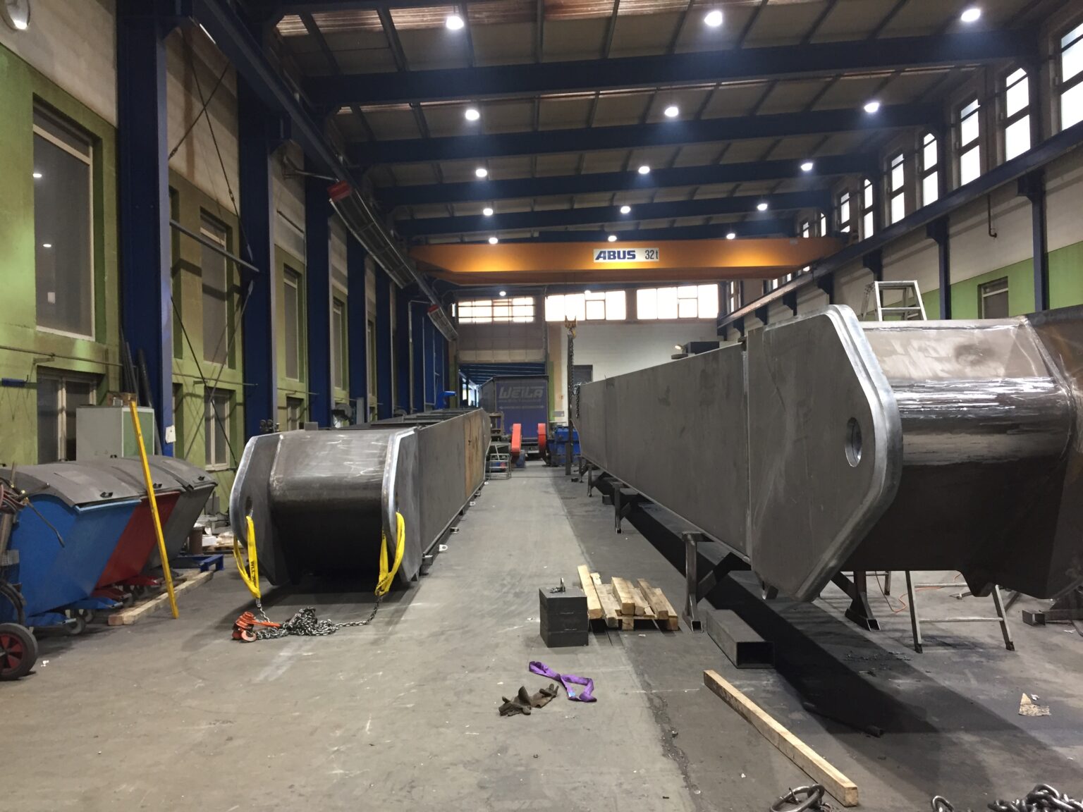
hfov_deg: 61.7
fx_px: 907
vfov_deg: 48.2
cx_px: 542
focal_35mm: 29
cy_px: 406
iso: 160
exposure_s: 1/33
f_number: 2.2
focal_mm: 4.15
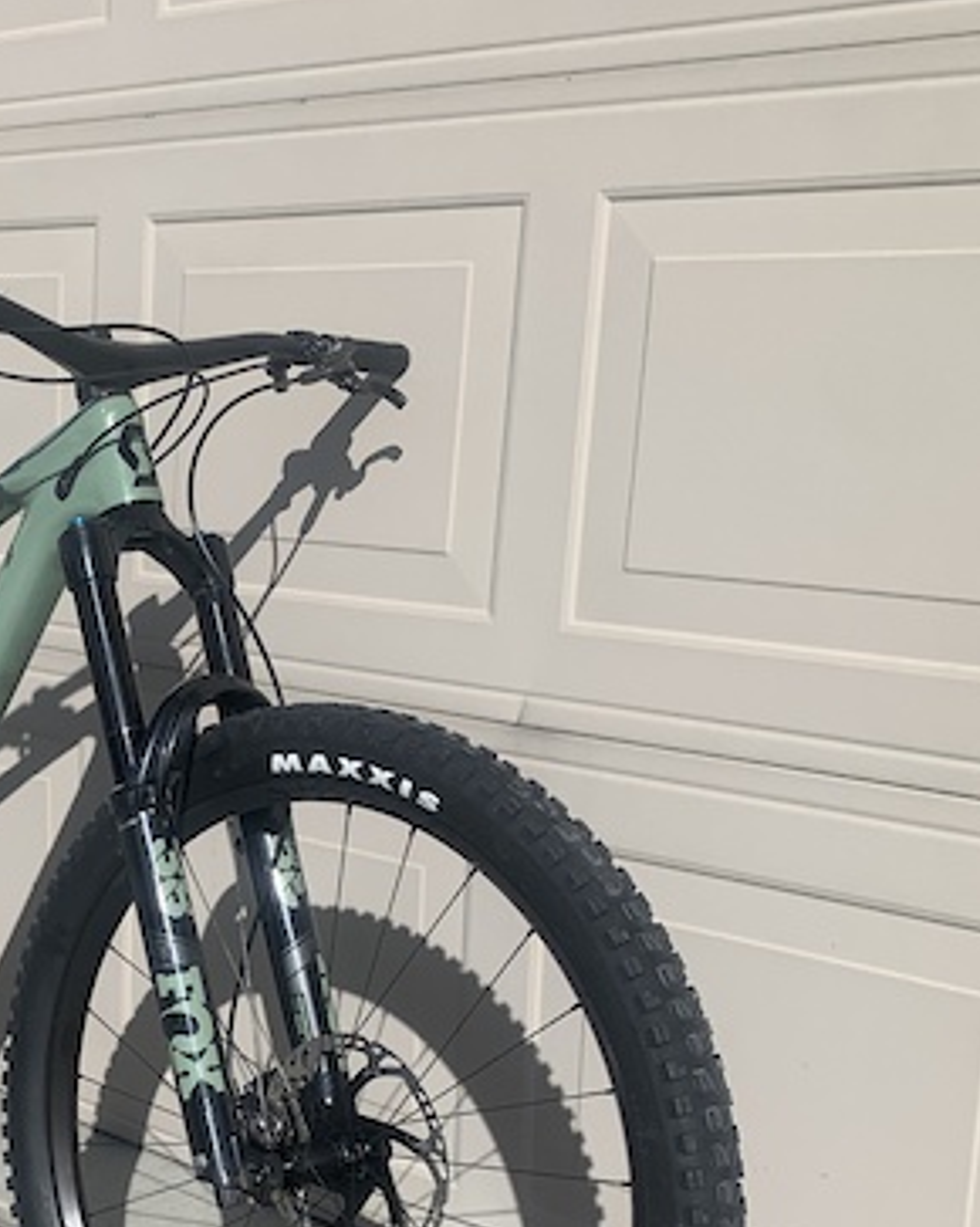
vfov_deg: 33.1
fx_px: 2032
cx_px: 71
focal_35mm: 56
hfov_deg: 26.1
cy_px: 869
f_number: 1.8
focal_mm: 4.25
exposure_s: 1/4464
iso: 25
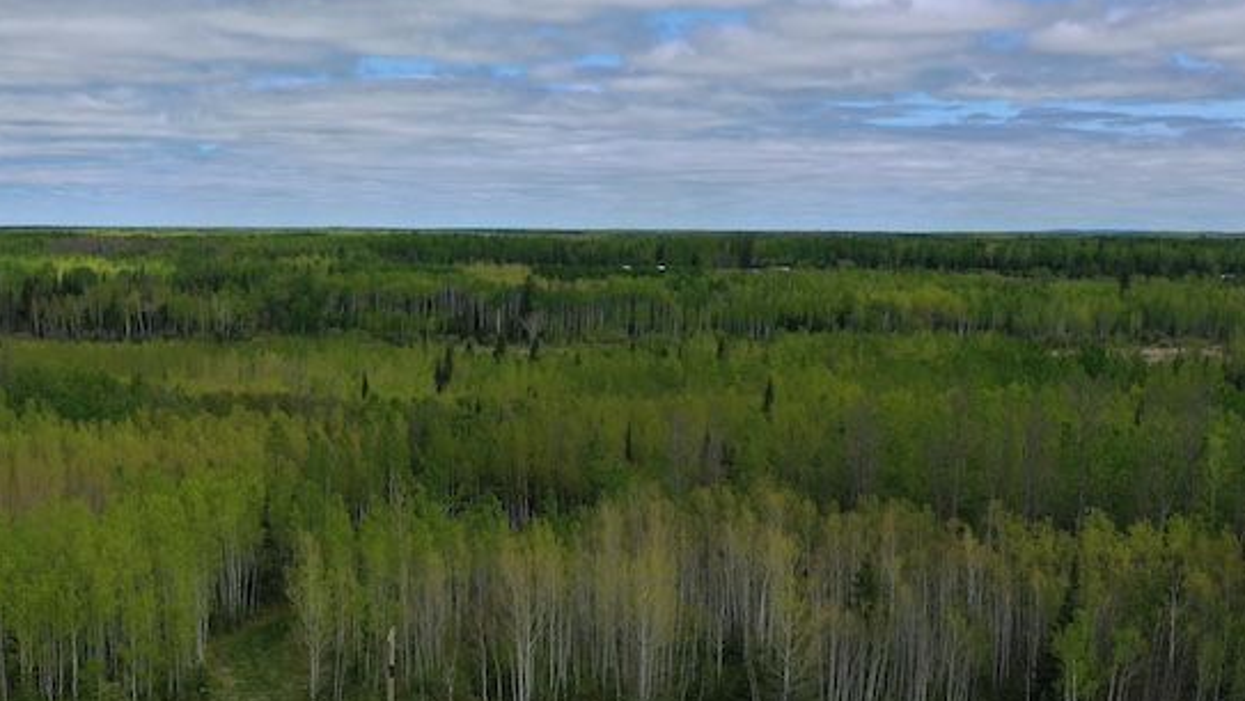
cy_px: 562
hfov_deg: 37.6
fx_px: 1783
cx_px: 316
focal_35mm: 54
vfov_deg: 22.0
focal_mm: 10.26
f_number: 6.3
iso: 100
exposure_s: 1/640
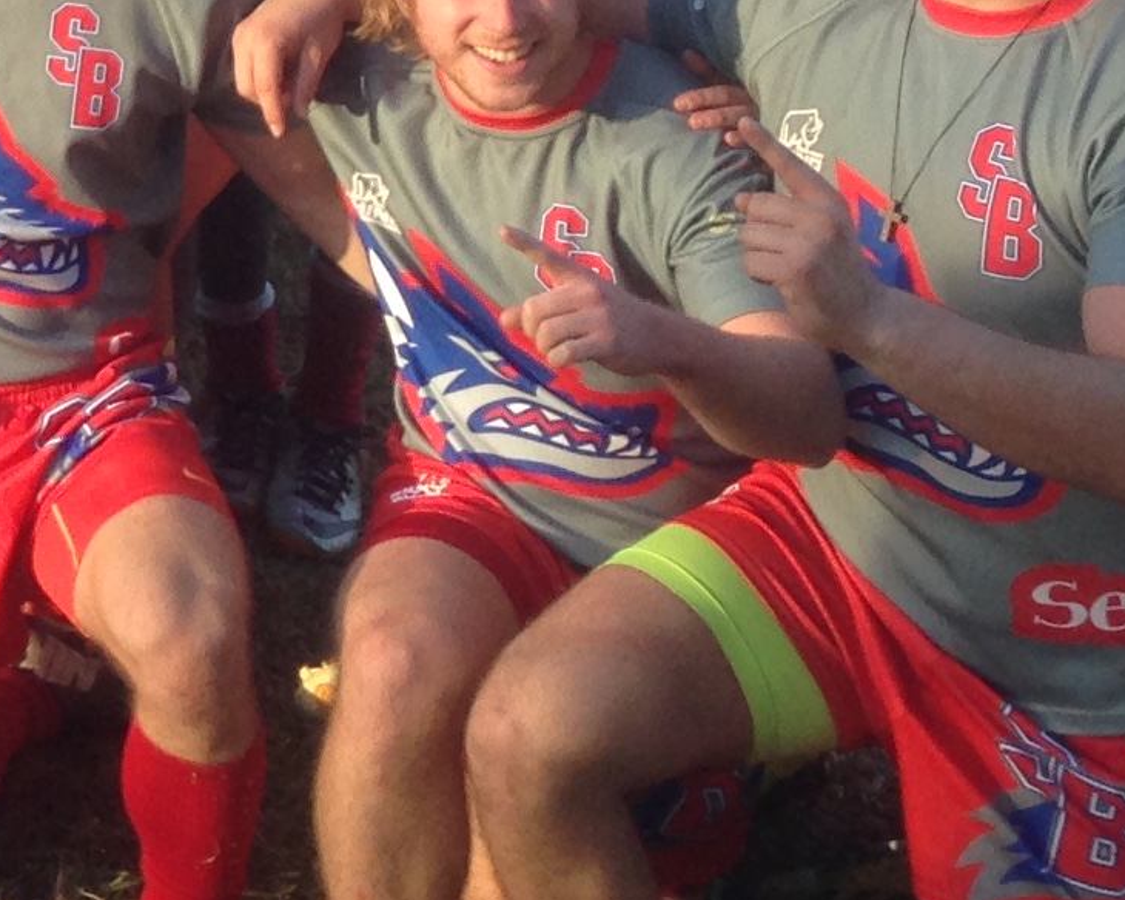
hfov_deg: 12.2
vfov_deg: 10.5
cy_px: -213
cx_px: -929
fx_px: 4795
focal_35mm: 144
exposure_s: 1/205
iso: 50
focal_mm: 4.12
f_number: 2.4
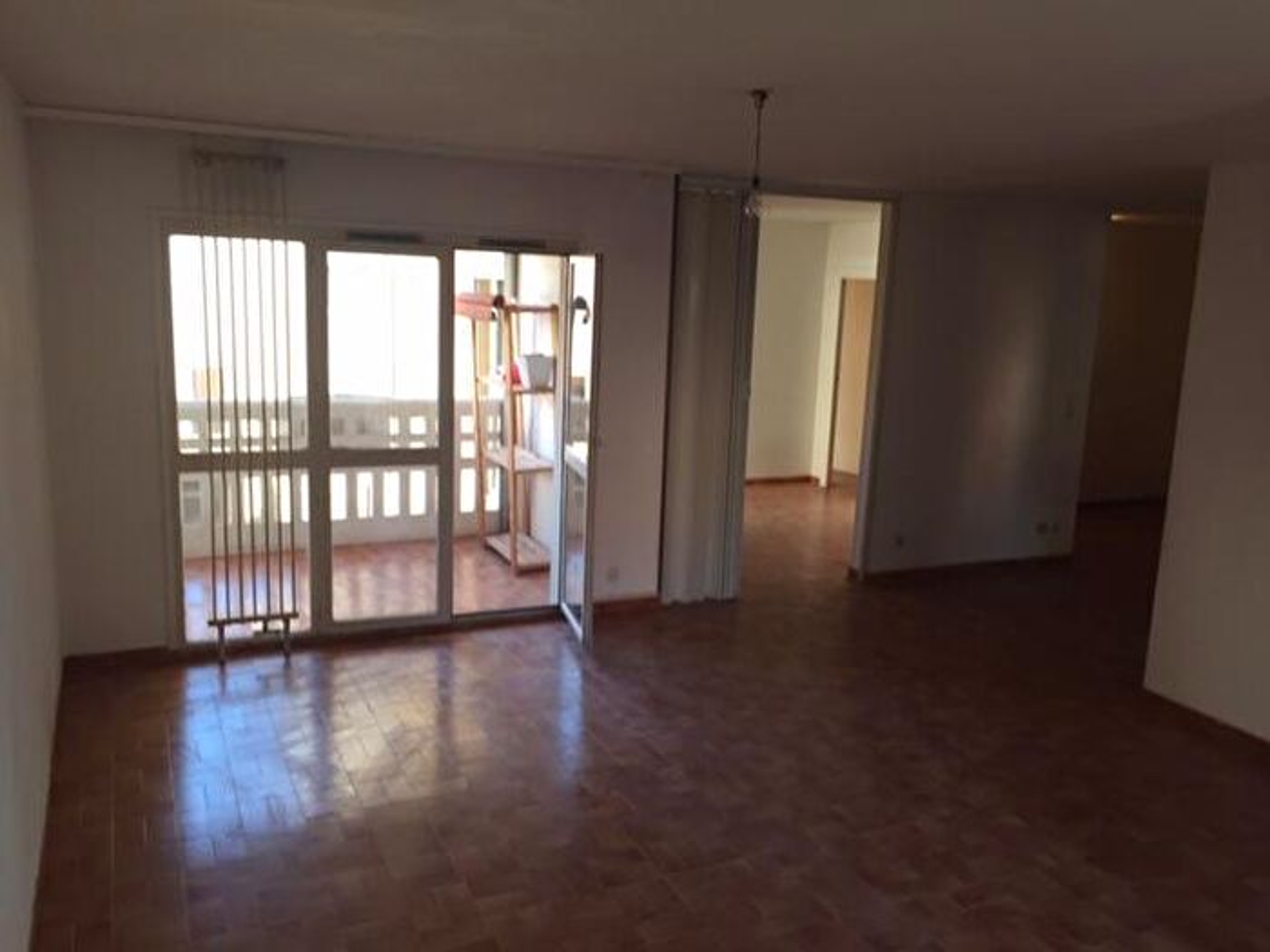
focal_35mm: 29
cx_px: 635
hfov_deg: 61.7
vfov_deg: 48.2
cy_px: 476
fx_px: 1064
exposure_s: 1/50
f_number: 2.2
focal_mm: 4.15
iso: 32
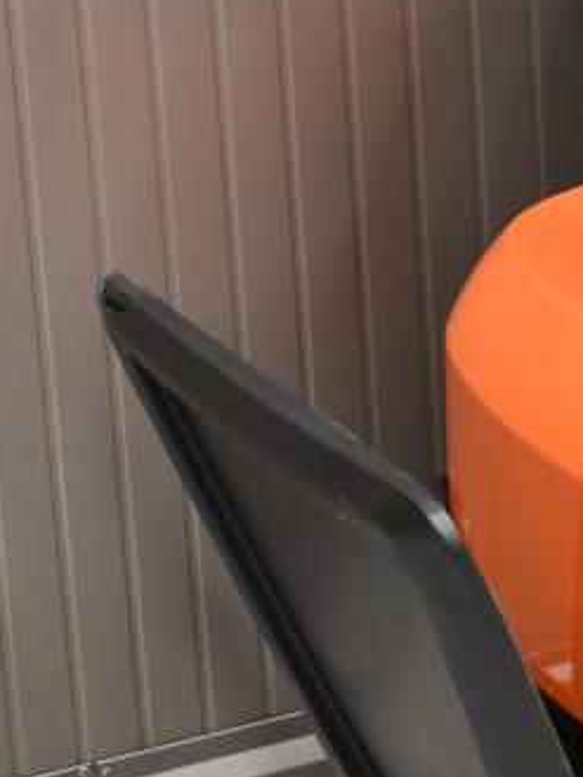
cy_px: 463
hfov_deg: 8.1
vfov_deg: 11.0
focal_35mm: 179
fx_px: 4017
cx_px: 918
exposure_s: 1/15
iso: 1250
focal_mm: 34
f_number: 6.3
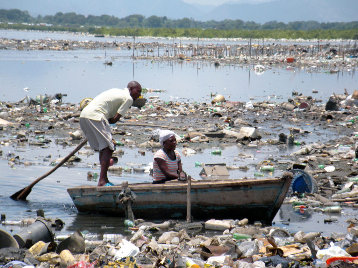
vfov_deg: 8.4
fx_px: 1831
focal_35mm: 177
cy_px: 134
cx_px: 179
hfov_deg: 11.2
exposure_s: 1/395
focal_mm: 29.5
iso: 64
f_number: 4.8
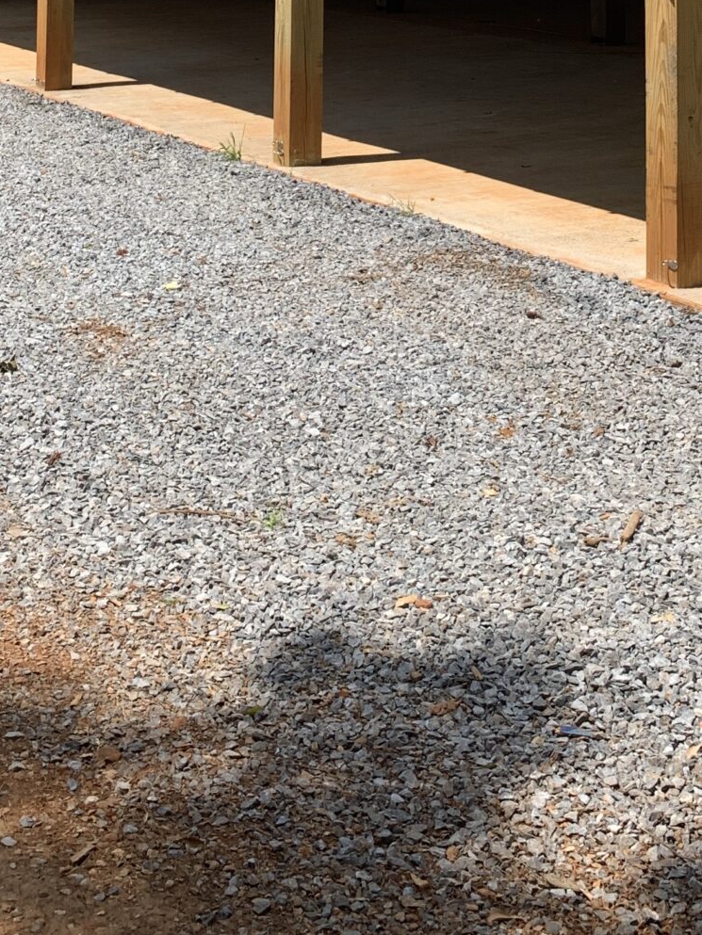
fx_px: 1811
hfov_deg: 21.9
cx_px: 433
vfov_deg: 25.9
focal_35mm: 67
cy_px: -186
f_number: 1.8
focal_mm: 4.25
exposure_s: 1/2160
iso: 25
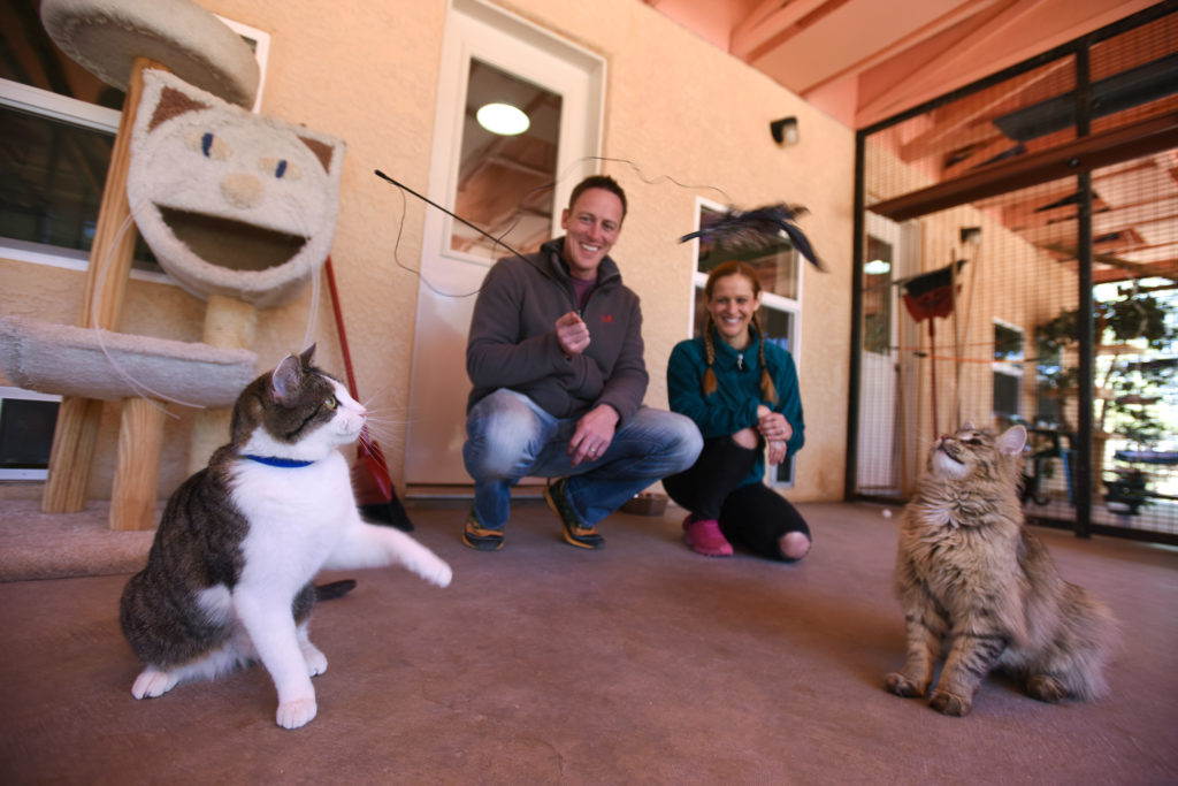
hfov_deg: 93.3
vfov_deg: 70.5
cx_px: 589
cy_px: 393
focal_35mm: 17
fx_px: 556
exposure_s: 1/320
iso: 400
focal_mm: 17
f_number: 3.2
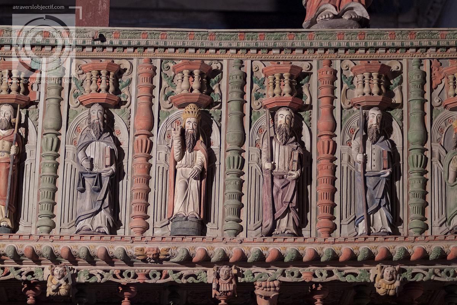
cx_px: 228
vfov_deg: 11.6
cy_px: 152
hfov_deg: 17.3
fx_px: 1504
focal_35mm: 118
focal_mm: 79
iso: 400
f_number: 2.8
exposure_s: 1/6
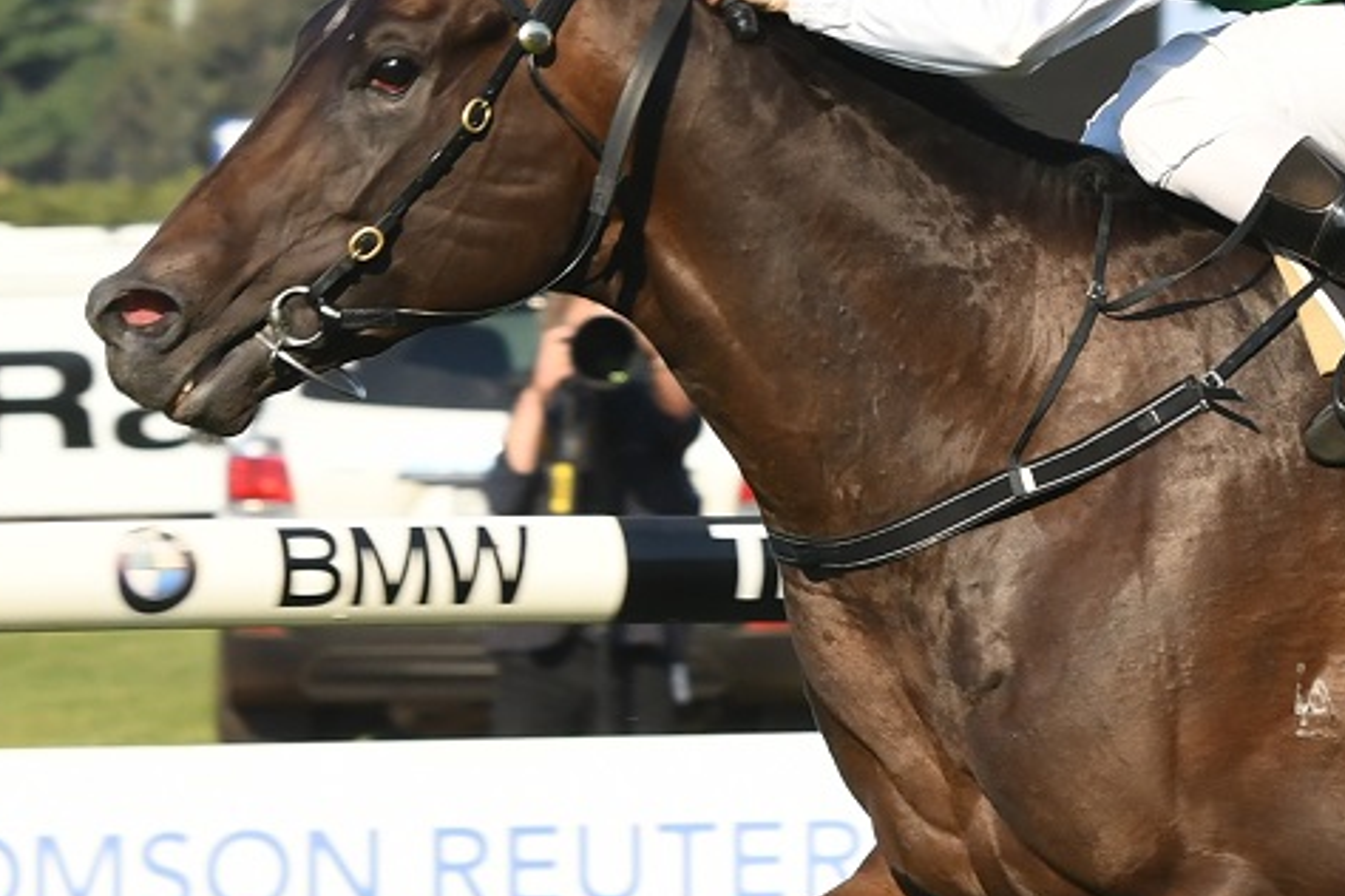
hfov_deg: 3.5
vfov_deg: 2.3
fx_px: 22116
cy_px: 561
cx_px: 1874
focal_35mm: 592
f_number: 7.1
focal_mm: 112
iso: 500
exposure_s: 1/1000
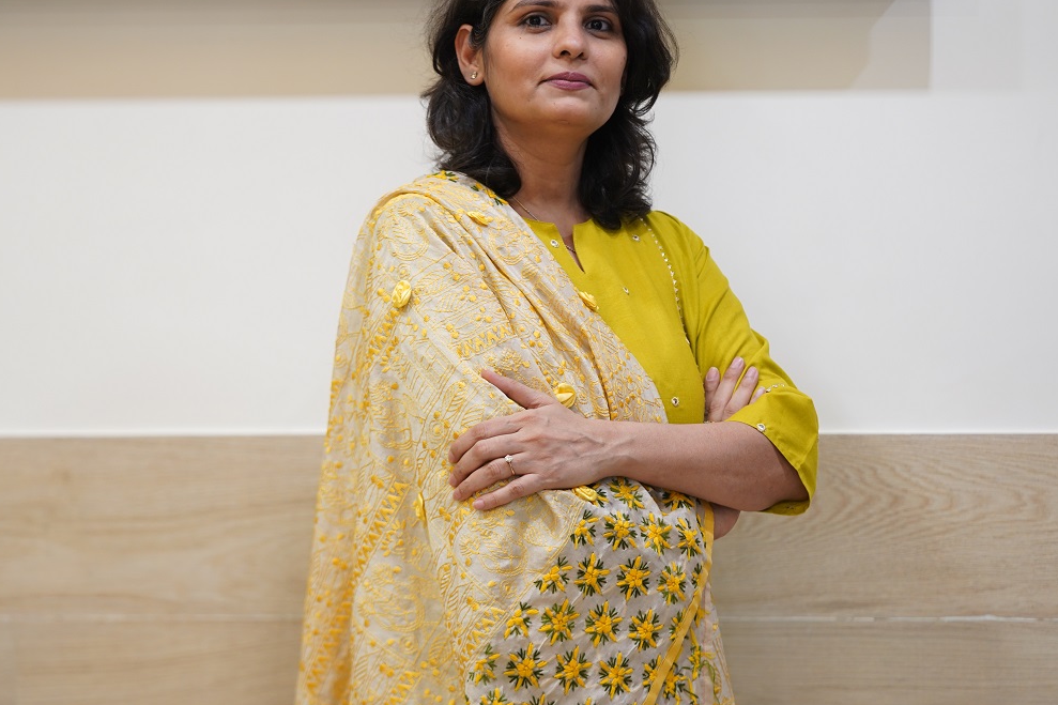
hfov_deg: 16.4
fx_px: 3673
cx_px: 491
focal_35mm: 125
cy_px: 315
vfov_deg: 11.0
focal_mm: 103
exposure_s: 1/40
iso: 640
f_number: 2.8
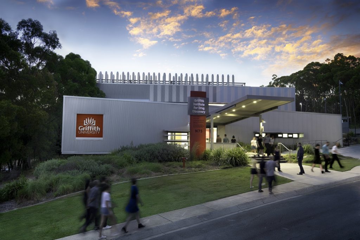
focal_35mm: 29
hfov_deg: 63.7
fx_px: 290
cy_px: 120
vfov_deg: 45.0
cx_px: 180
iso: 400
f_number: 8
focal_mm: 29
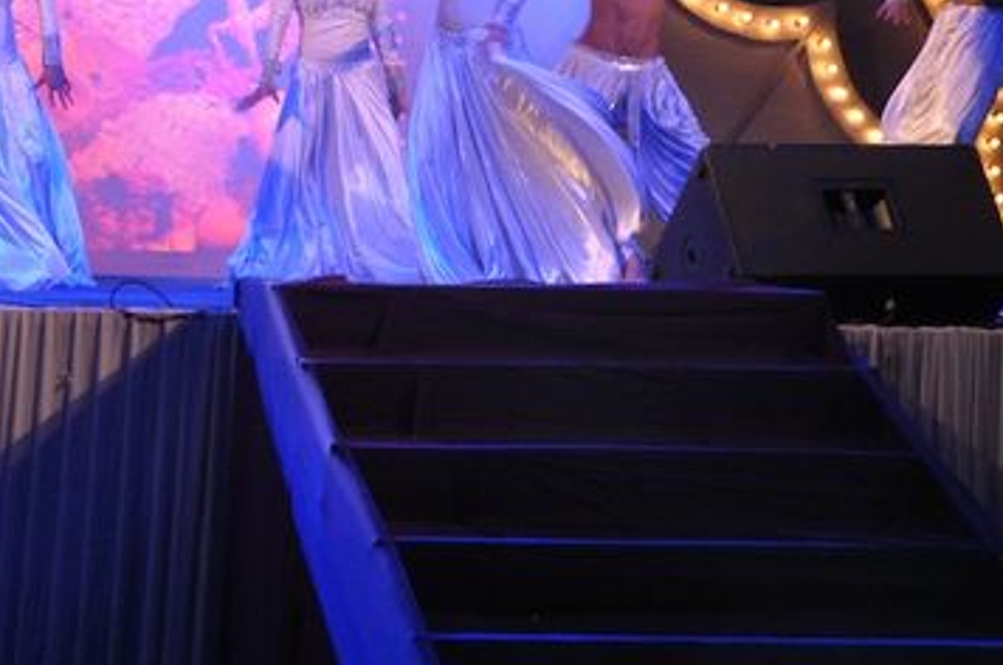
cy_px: 159
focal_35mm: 118
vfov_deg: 11.5
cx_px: 101
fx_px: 3285
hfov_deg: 17.1
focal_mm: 35
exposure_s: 1/125
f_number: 5.6
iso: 800
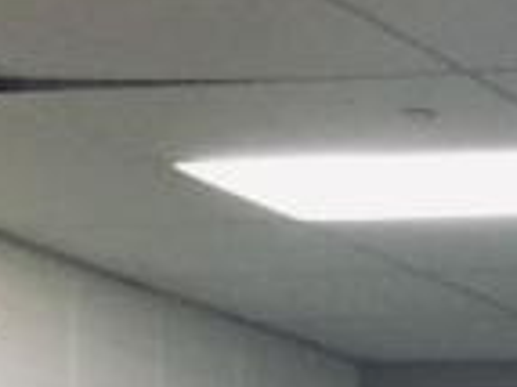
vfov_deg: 6.7
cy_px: 1089
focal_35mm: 203
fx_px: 3029
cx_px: 1265
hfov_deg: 8.8
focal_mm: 4.15
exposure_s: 1/30
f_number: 2.2
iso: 250
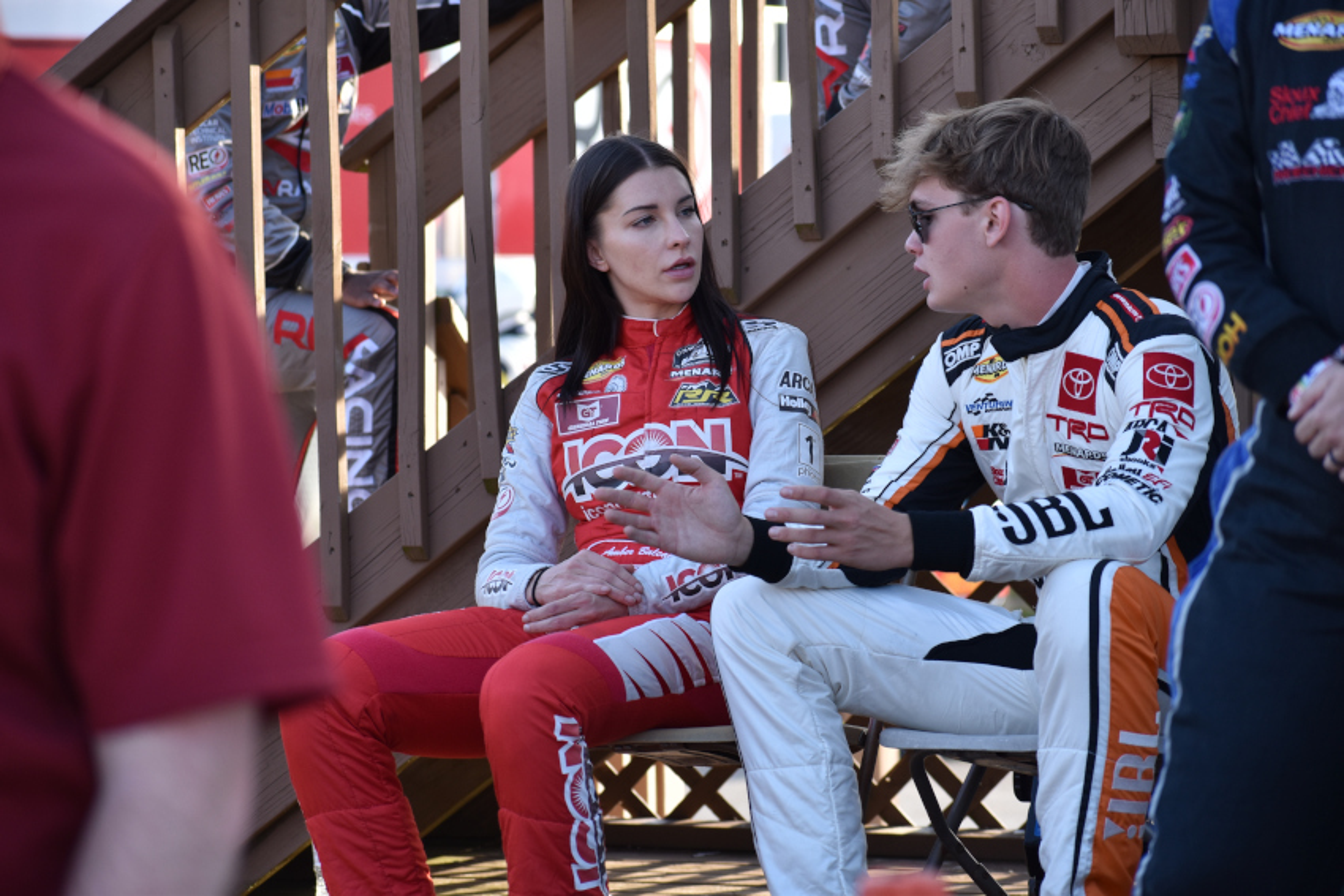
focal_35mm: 183
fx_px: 6833
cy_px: 448
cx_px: 672
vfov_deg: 7.5
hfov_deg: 11.2
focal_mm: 122
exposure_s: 1/250
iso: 200
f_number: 5
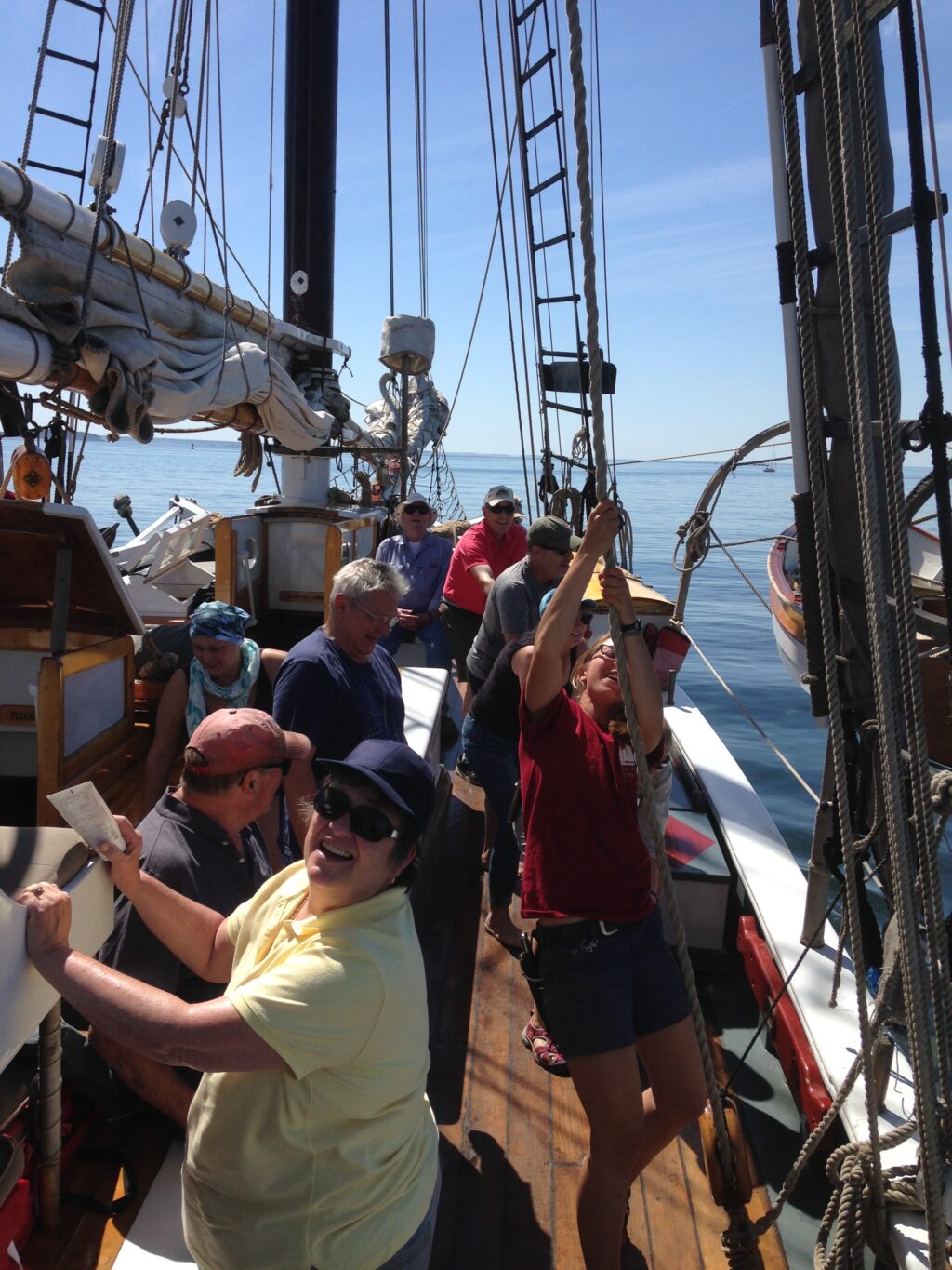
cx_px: 476
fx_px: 1210
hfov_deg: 43.0
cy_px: 635
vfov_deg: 55.3
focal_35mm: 33
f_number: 2.4
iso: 50
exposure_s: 1/2008
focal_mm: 4.12
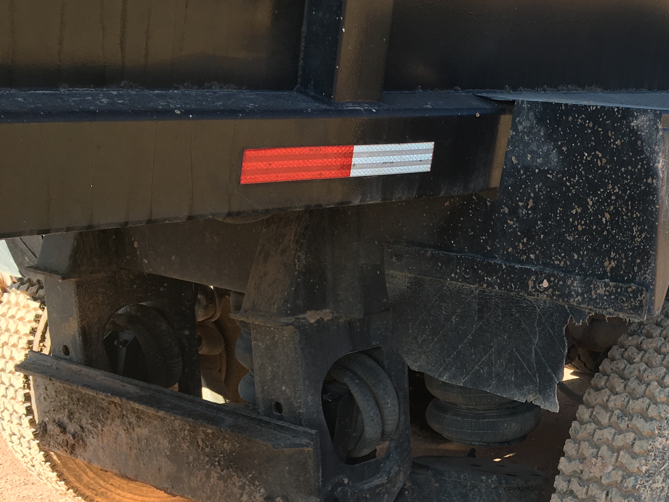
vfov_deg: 24.7
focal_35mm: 58
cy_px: 421
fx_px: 1121
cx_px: 635
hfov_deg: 31.3
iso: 25
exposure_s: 1/308
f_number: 2.2
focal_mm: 4.15
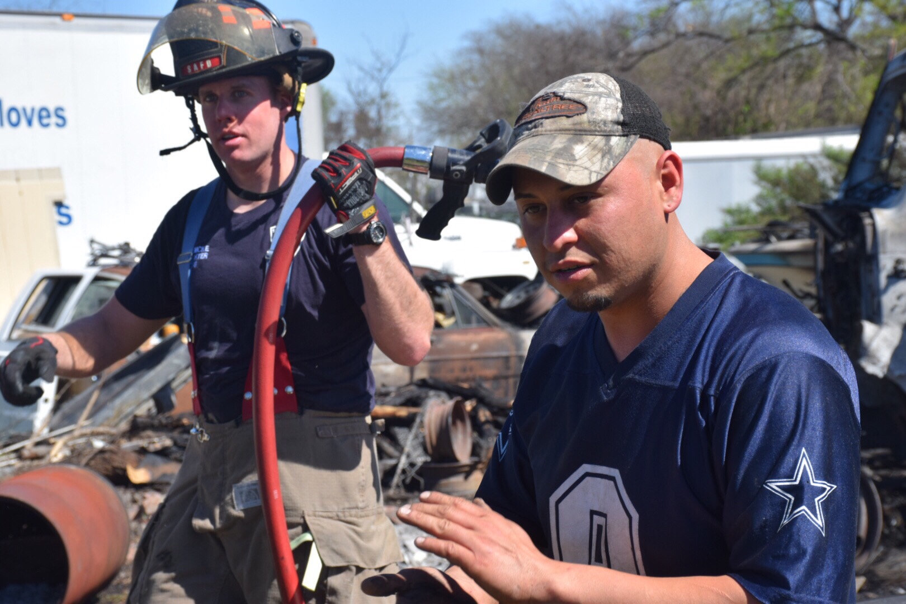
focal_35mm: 93
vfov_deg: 14.7
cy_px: 302
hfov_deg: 21.9
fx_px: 2340
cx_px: 453
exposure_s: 1/400
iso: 200
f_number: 10
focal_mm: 62
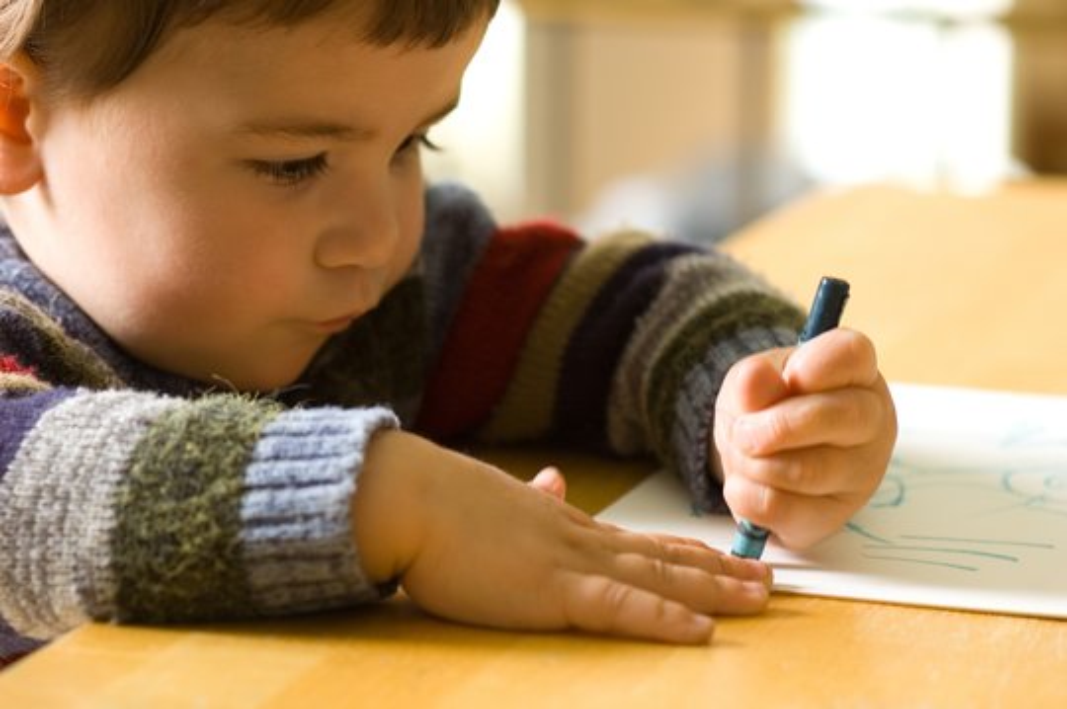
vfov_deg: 10.7
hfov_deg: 16.1
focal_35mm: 128
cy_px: 354
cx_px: 534
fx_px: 3775
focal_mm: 85
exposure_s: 1/30
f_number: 4
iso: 200
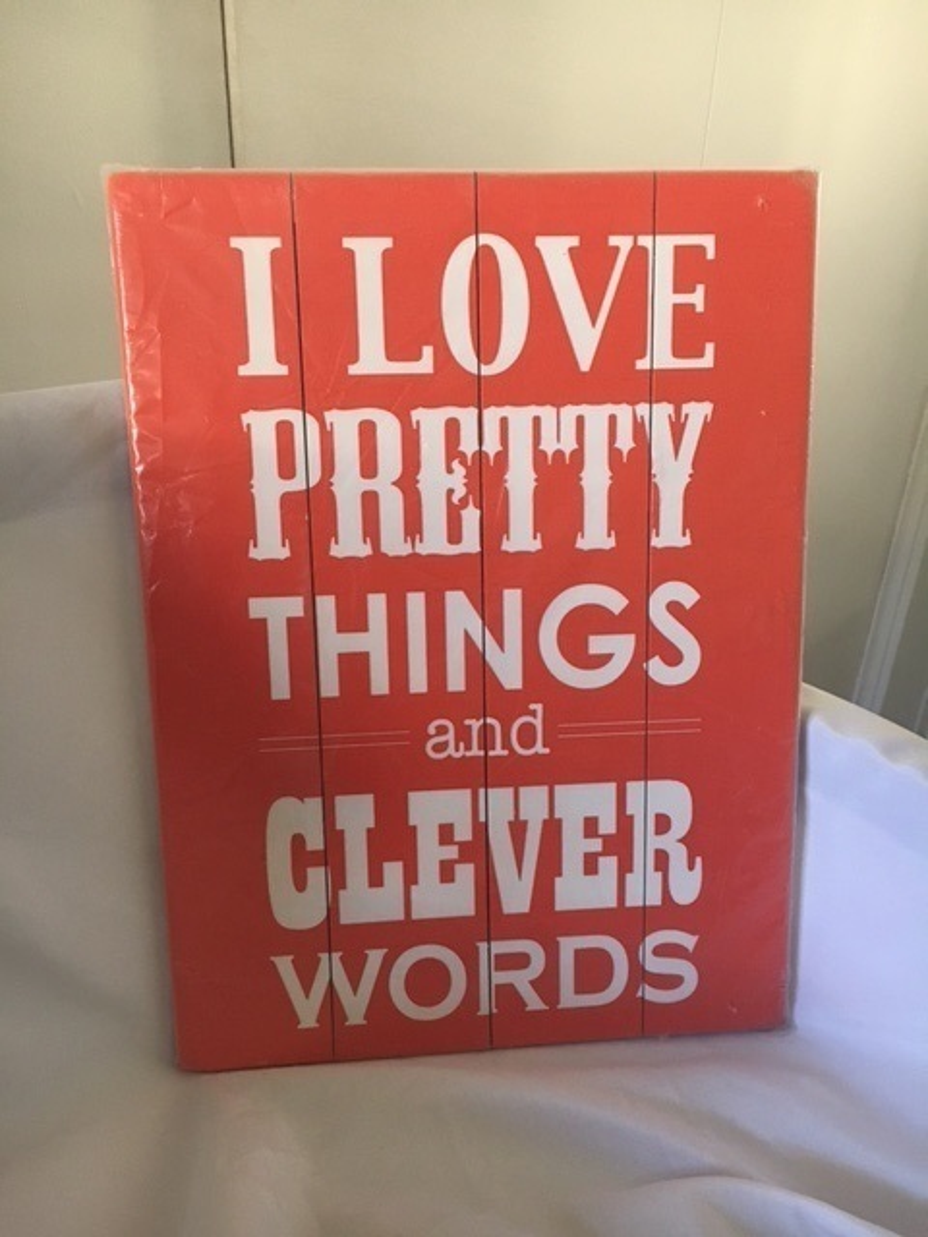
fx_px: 1037
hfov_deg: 48.2
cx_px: 464
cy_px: 618
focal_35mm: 29
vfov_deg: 61.7
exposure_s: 1/30
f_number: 2.2
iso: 200
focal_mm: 4.15
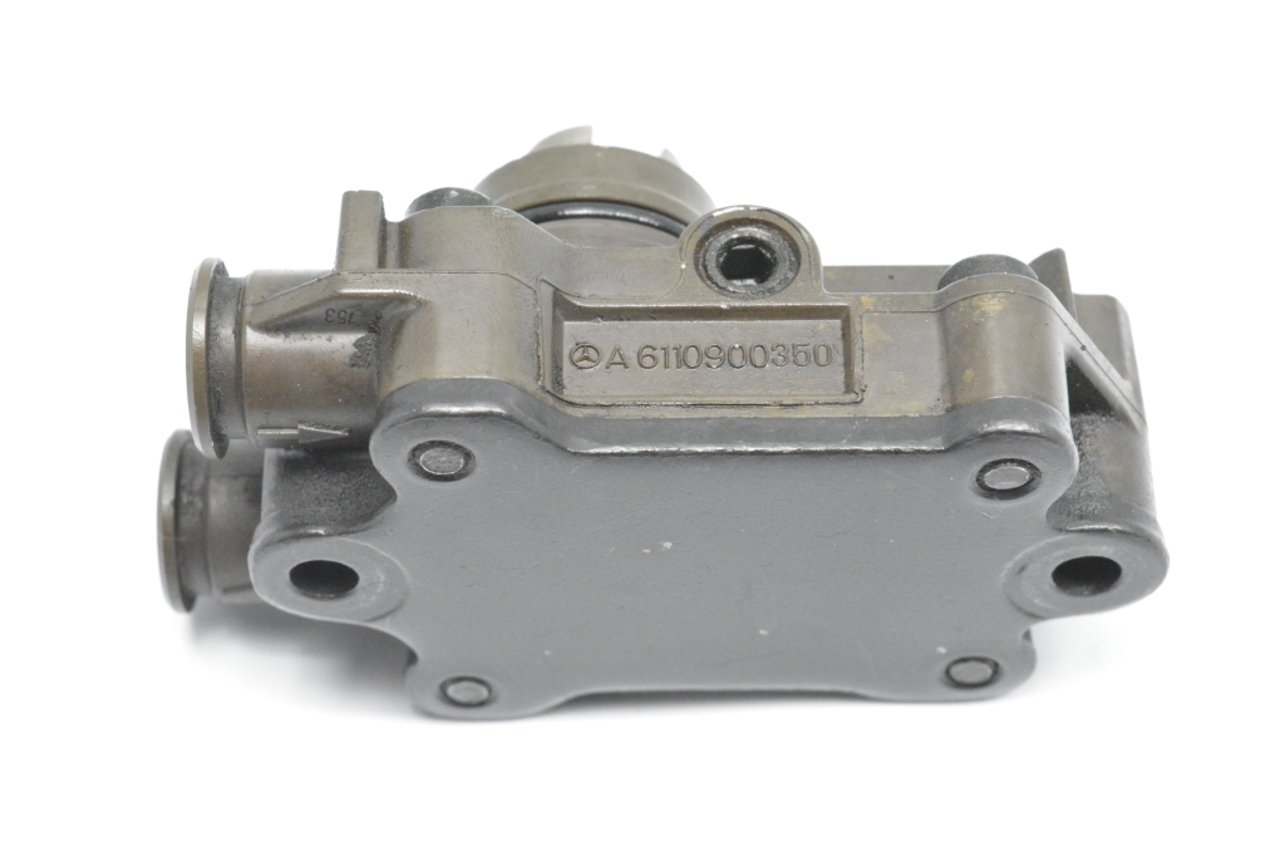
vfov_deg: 16.5
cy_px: 428
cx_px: 642
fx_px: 2944
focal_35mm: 82
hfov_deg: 24.6
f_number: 11
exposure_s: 1/320
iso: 6400
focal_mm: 55
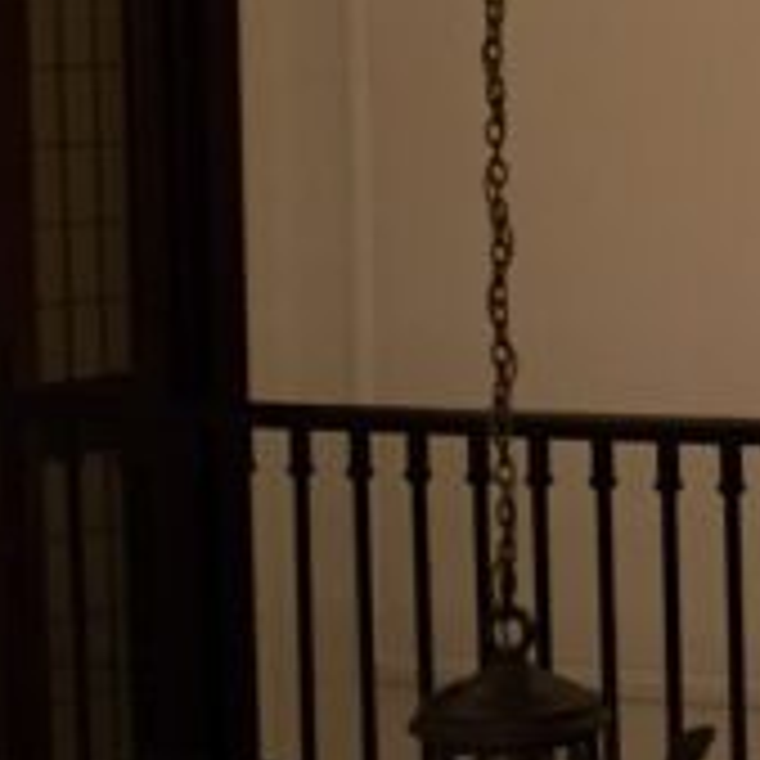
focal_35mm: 155
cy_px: 274
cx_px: 913
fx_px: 3850
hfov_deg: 11.1
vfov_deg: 11.3
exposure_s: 1/30
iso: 100
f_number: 2.2
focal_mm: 4.15
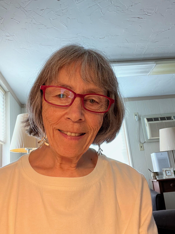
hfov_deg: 46.8
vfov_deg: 60.0
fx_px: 202
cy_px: 117
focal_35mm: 30
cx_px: 88
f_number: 2.2
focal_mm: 2.71
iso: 400
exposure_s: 1/30
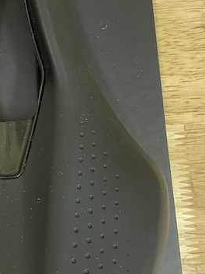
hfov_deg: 24.2
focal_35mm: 59
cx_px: 29
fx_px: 467
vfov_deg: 32.6
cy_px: 105
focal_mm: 4.2
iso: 125
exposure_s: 1/60
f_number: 1.6
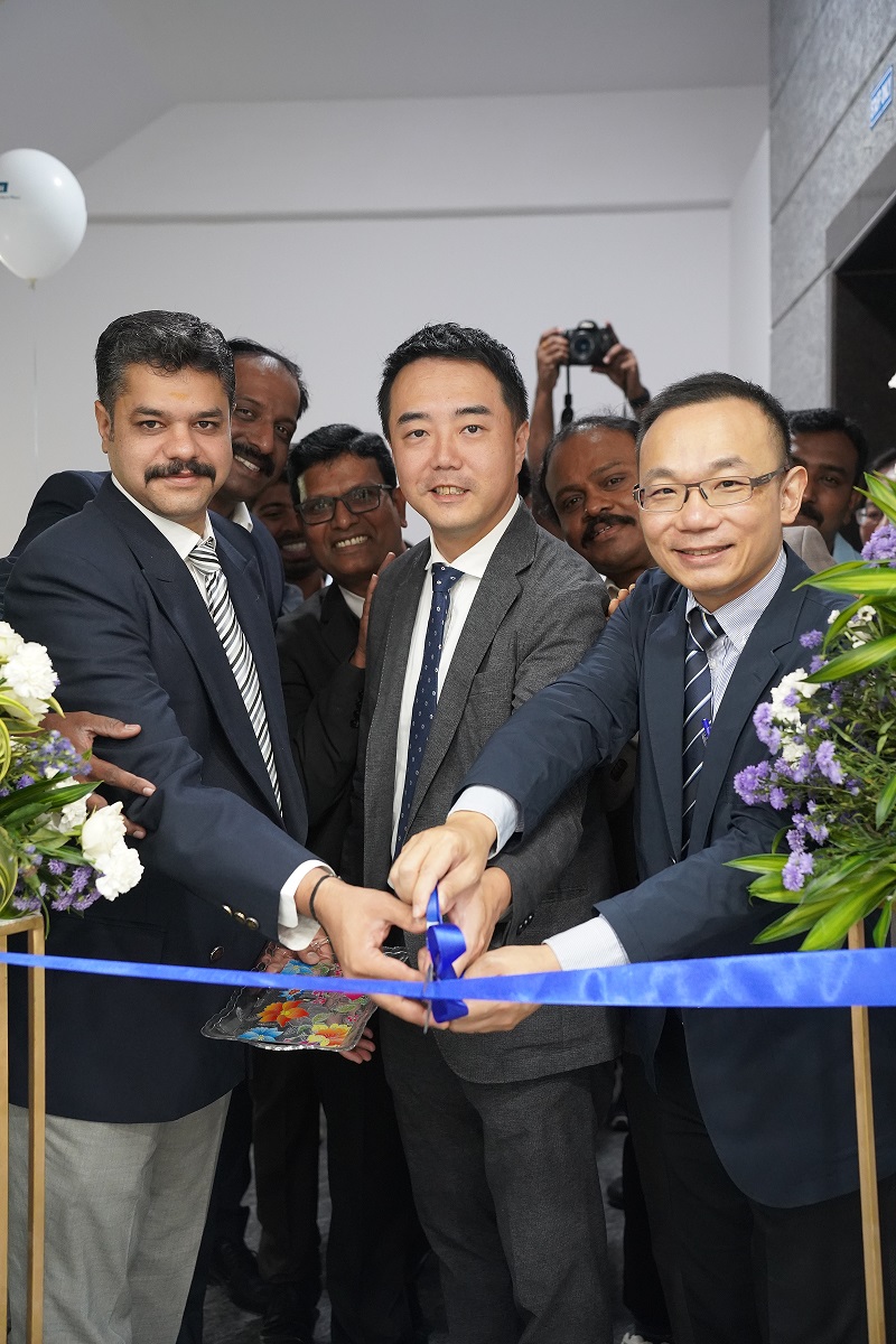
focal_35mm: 41
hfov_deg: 32.6
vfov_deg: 47.4
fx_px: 1531
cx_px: 448
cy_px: 672
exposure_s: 1/160
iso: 4000
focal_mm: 41
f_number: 4
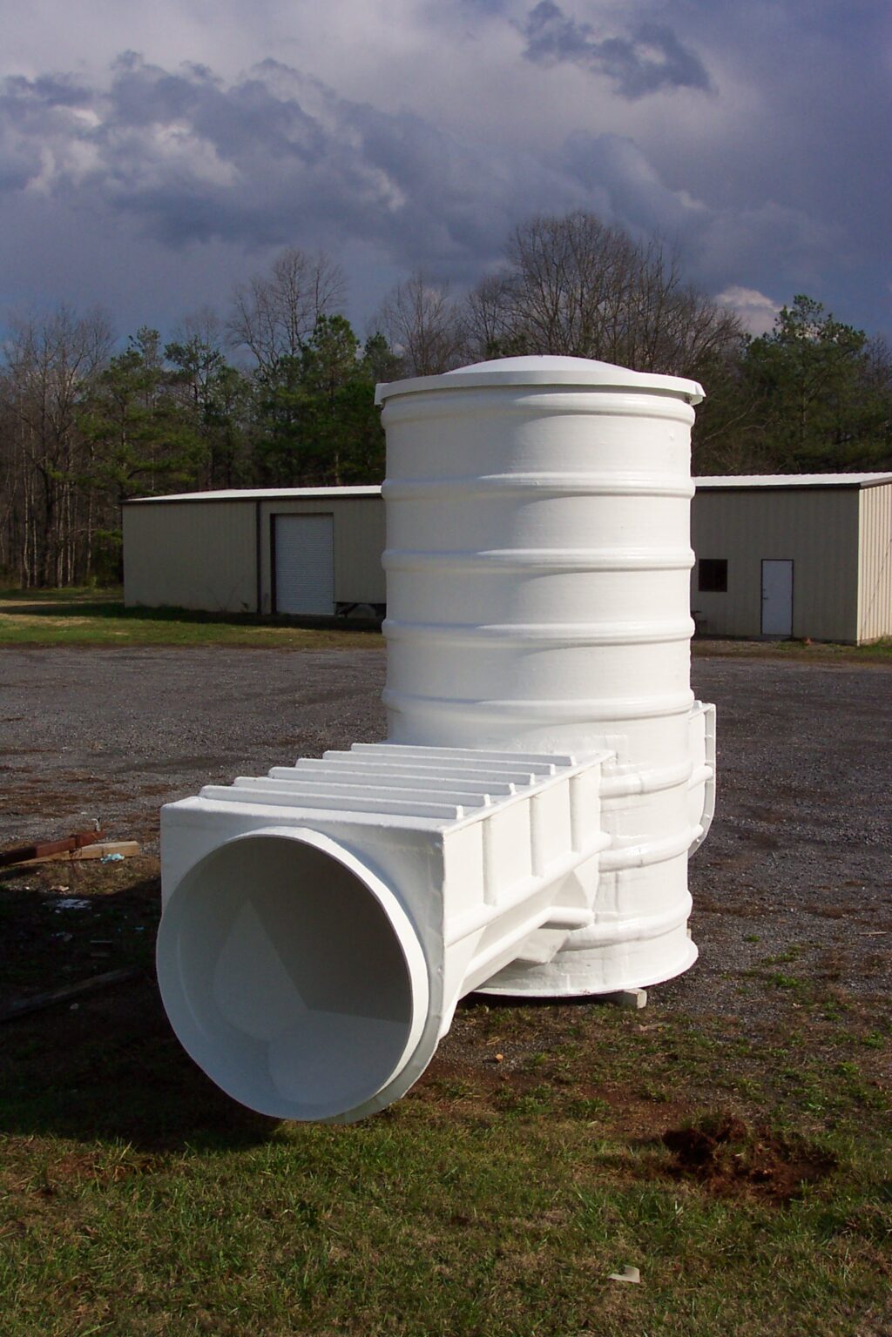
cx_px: 446
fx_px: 1412
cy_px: 668
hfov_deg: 35.1
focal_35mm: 38
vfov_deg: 50.7
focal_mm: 8
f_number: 4.8
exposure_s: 1/1000
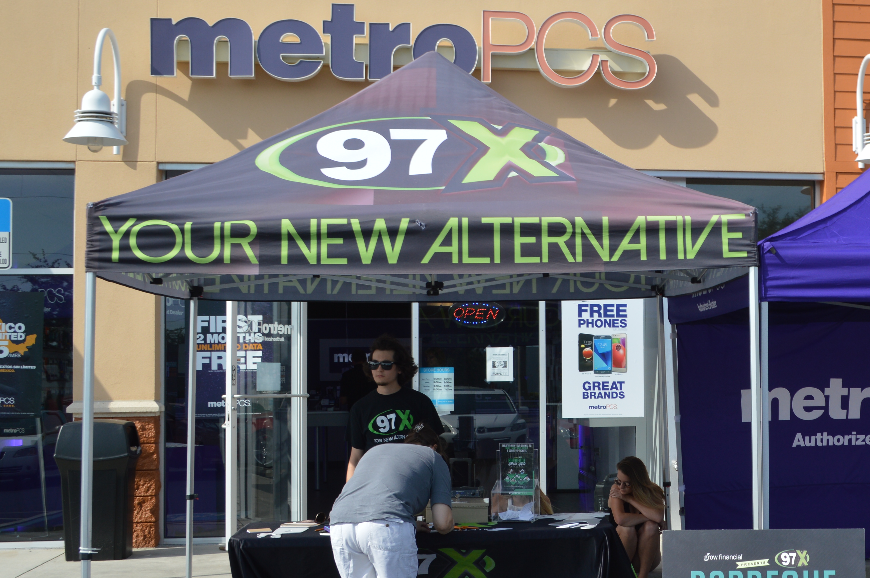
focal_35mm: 62
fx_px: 1497
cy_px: 306
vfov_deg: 21.9
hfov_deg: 31.4
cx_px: 725
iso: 100
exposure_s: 1/200
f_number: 7.1
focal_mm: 24
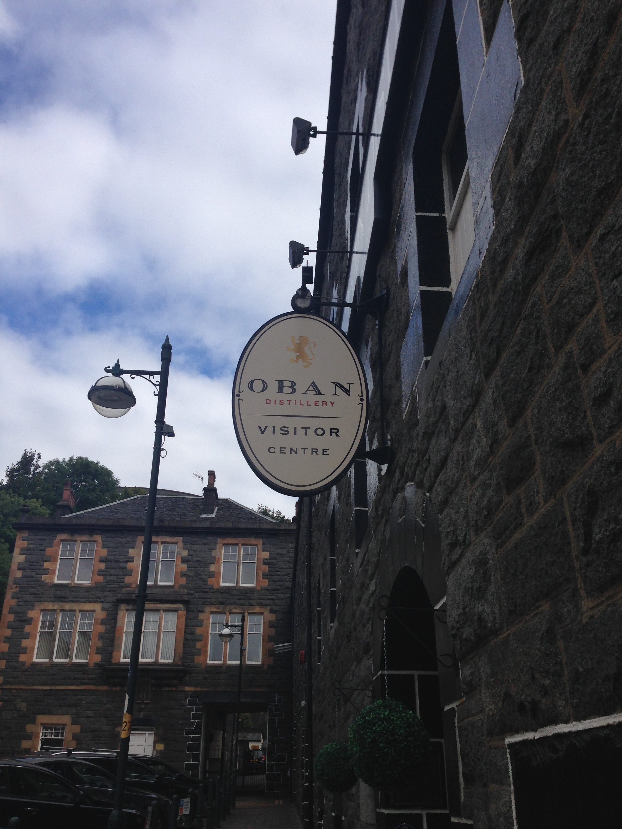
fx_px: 791
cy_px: 414
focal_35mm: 33
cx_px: 311
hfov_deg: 42.9
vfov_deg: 55.4
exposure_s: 1/1869
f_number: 2.4
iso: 50
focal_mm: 4.12
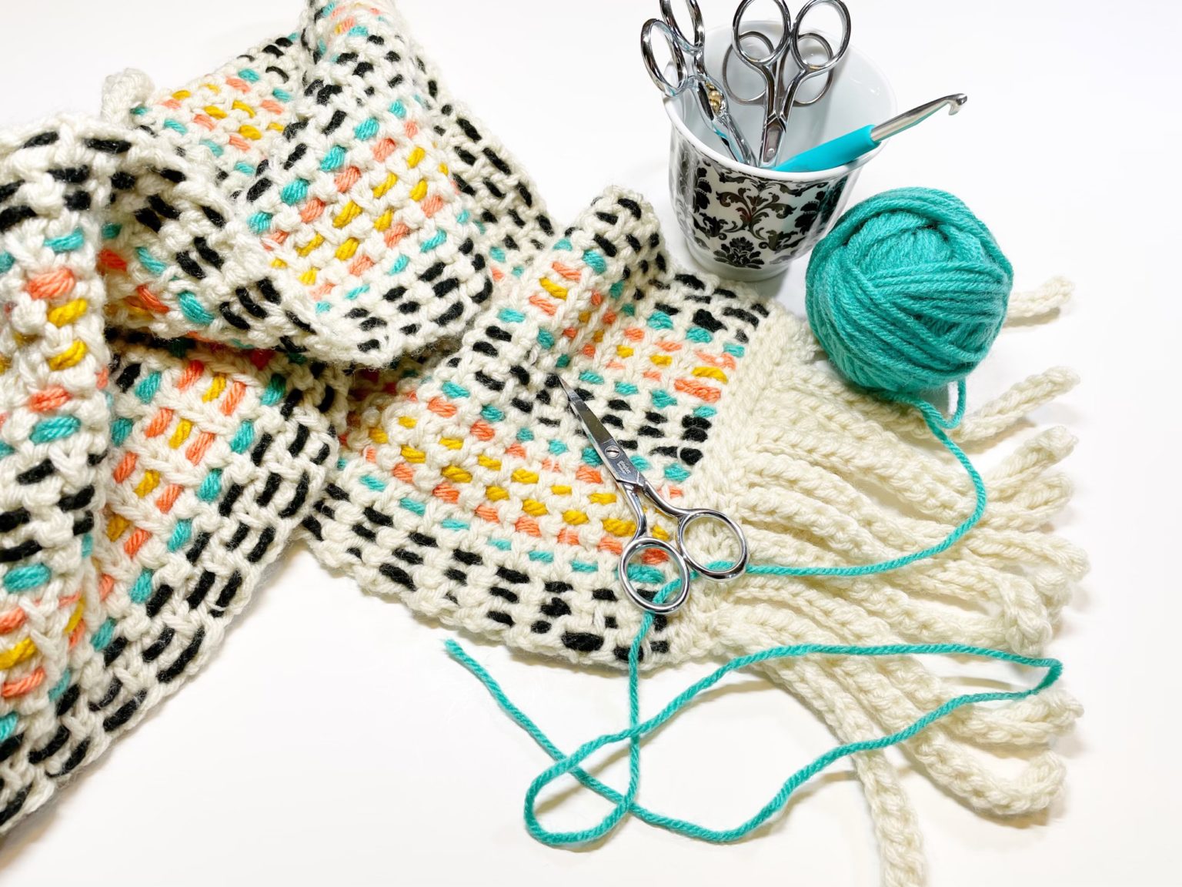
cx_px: 591
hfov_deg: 67.3
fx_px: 888
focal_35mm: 26
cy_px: 444
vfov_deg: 53.1
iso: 32
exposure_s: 1/120
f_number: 1.6
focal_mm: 4.2
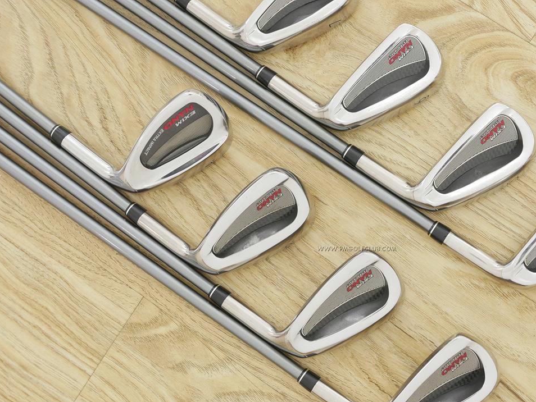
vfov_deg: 21.9
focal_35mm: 67
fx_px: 1038
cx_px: 356
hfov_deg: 28.8
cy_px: 198
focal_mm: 25
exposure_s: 1/50
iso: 1600
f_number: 4.5
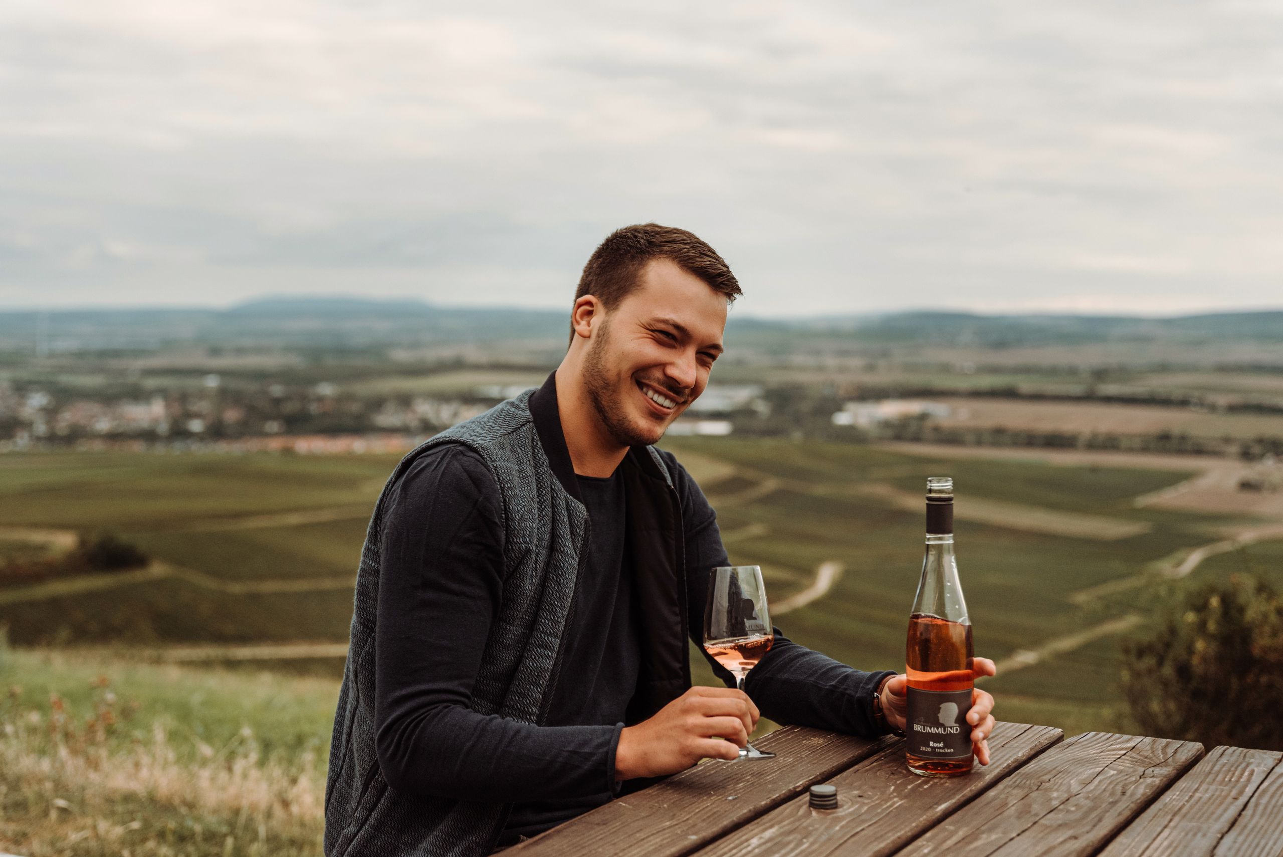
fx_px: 1711
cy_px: 428
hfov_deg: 41.1
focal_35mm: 48
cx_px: 642
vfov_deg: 28.1
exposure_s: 1/640
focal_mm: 48
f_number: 2.8
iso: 500
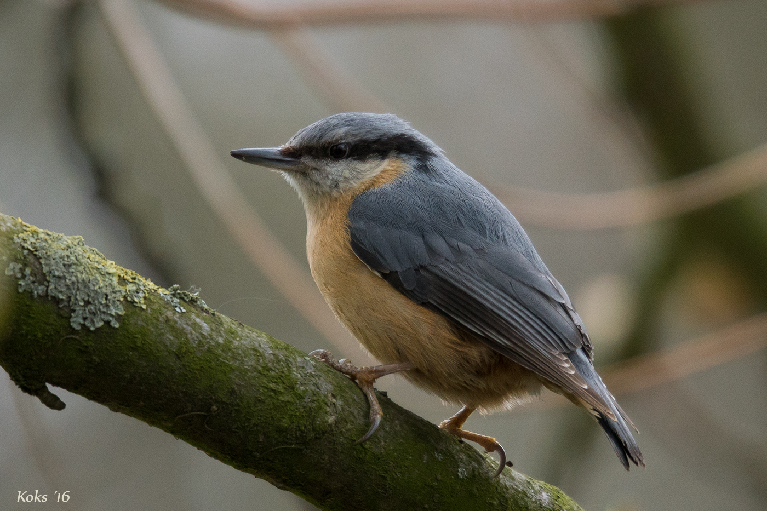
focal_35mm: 900
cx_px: 384
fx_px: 19171
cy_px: 256
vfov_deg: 1.5
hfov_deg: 2.3
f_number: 6.3
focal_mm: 600
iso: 500
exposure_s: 1/400
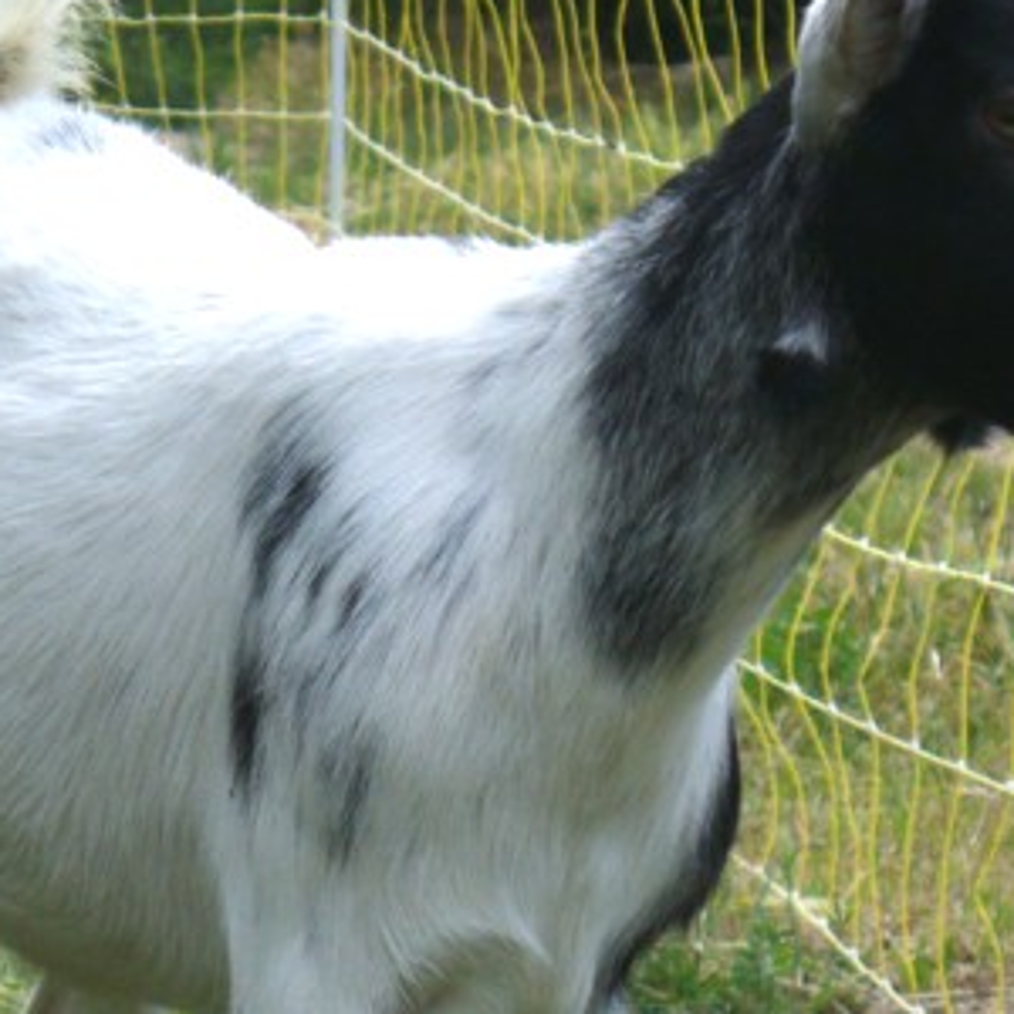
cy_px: 622
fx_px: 8683
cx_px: 422
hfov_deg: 6.7
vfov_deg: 6.7
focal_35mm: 262
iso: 80
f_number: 3.6
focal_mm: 18.3
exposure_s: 1/500
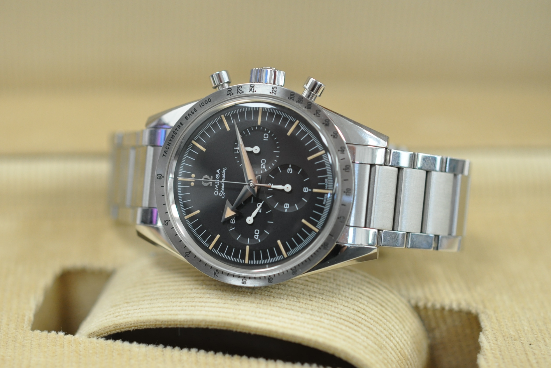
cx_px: 255
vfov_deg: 13.4
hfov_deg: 20.0
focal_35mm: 102
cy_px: 193
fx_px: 1561
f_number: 4
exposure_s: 1/125
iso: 1000
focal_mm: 60
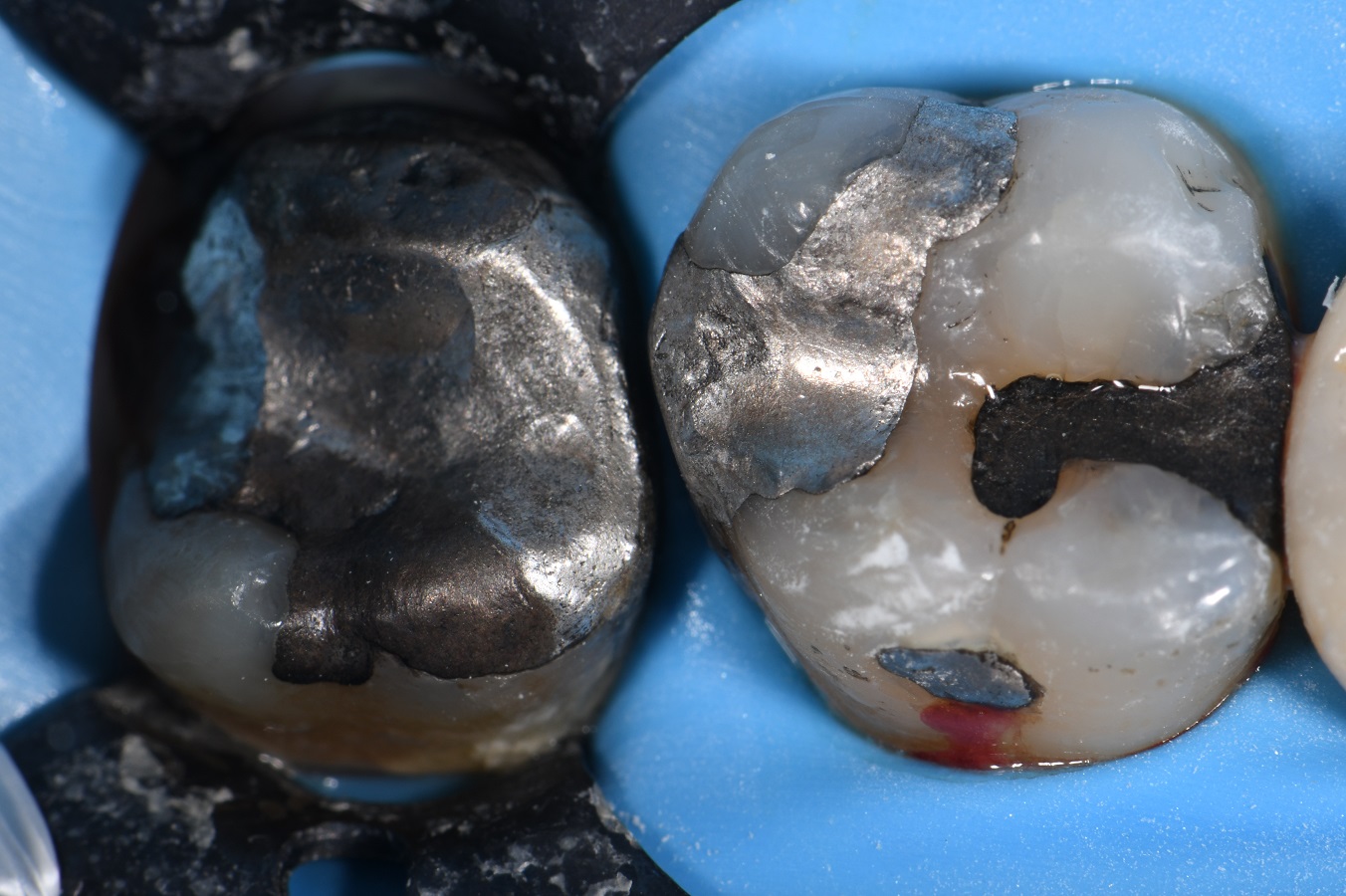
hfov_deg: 13.1
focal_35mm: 157
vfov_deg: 8.7
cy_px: 448
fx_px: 5867
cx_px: 673
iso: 200
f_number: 32
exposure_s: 1/160
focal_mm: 105
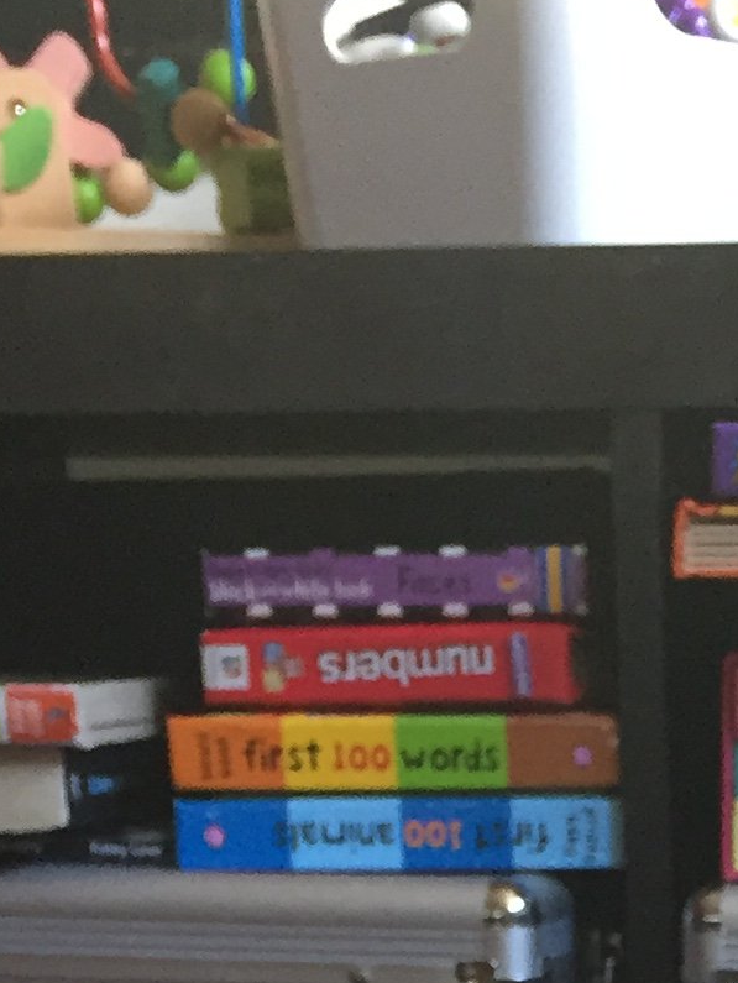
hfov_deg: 12.2
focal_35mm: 119
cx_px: 873
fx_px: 3380
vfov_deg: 14.7
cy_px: 1713
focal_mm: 4.15
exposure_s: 1/33
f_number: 2.2
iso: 125
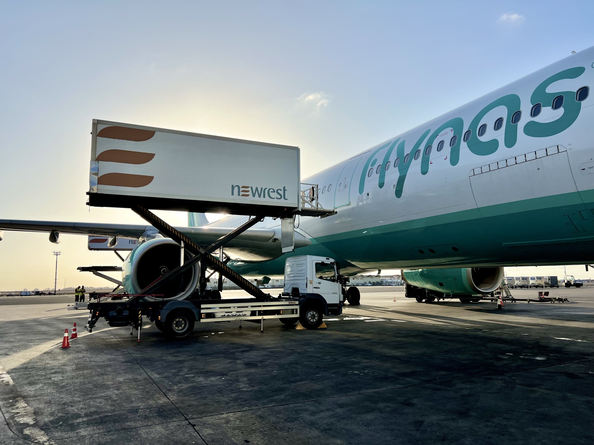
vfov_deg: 53.1
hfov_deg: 67.3
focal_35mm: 26
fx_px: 446
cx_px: 297
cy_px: 222
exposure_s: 1/6993
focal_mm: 5.7
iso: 50
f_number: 1.5
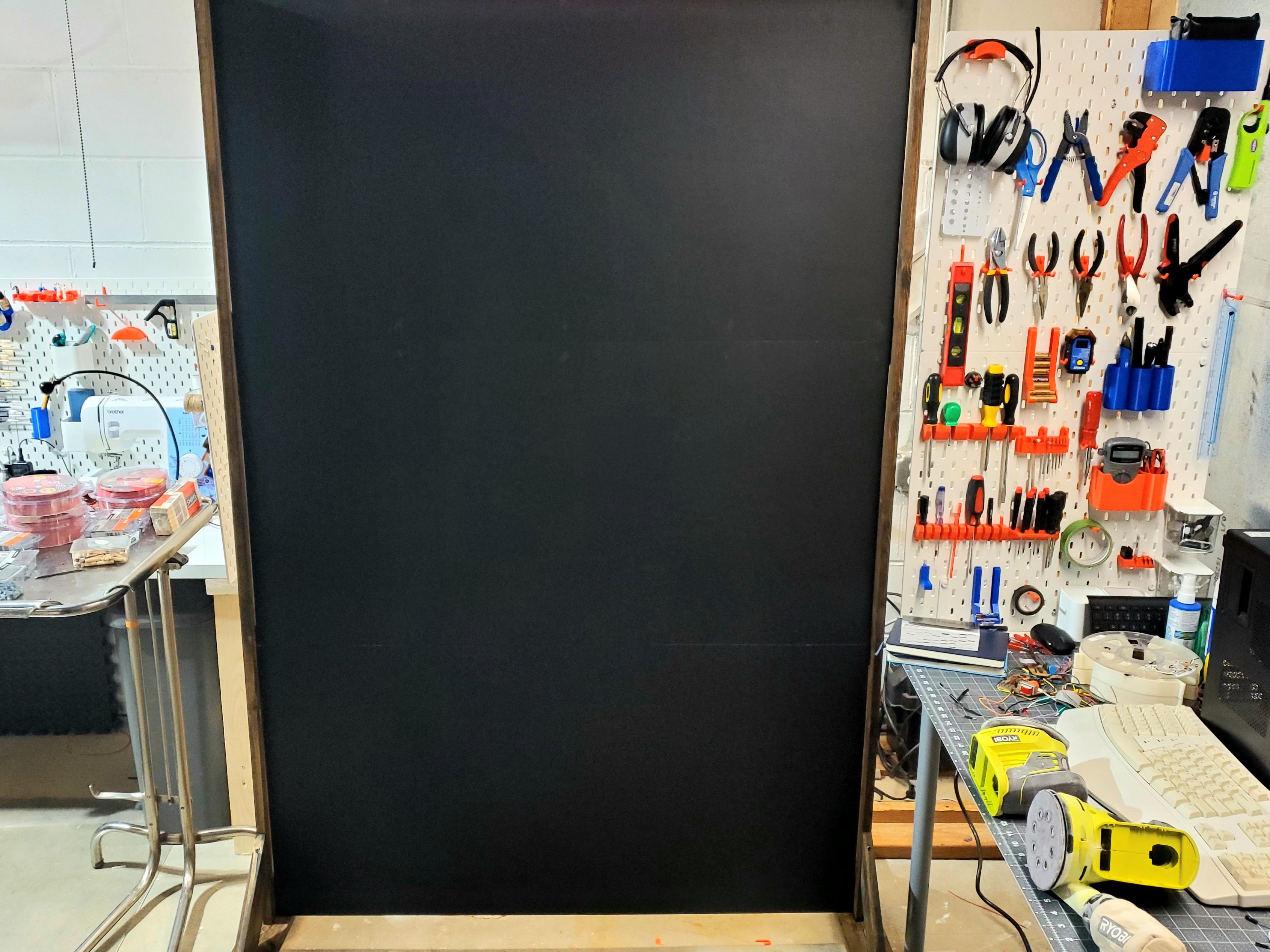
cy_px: 456
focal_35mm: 31
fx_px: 1137
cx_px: 621
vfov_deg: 45.4
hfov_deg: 58.3
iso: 200
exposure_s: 1/40
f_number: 1.5
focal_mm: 4.3
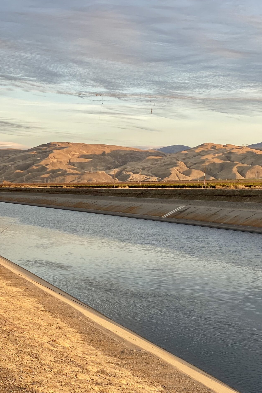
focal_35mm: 73
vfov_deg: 27.7
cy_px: 196
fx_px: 797
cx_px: 104
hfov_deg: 18.6
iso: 20
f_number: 2
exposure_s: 1/279
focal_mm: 6
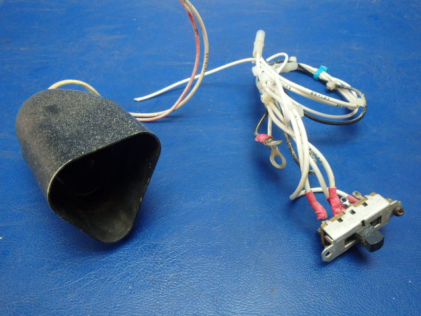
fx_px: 341
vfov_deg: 49.7
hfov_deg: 63.4
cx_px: 210
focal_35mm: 28
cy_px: 158
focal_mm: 5
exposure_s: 1/30
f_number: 3.9
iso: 500
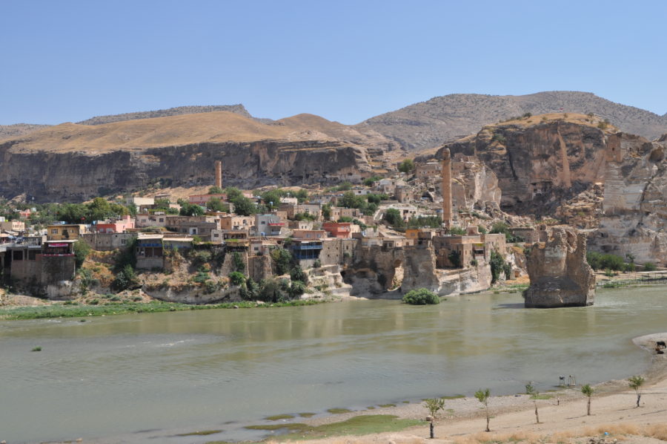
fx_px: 722
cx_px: 334
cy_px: 222
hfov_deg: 49.6
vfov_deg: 34.1
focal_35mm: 39
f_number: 10
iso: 200
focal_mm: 26
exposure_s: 1/400
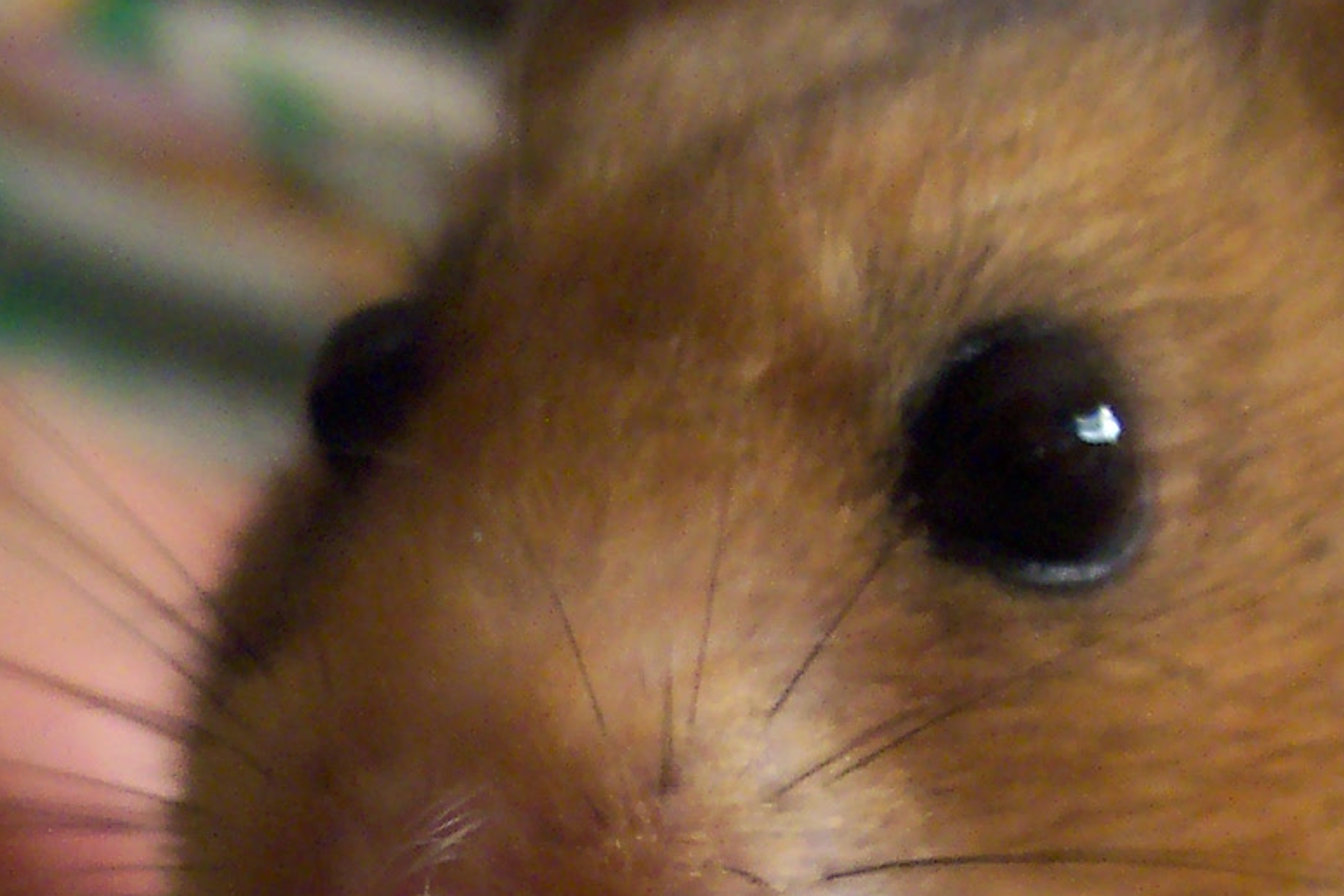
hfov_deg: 19.3
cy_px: 1106
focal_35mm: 106
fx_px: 3957
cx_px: 563
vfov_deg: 12.6
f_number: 2.8
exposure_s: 1/8
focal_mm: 8
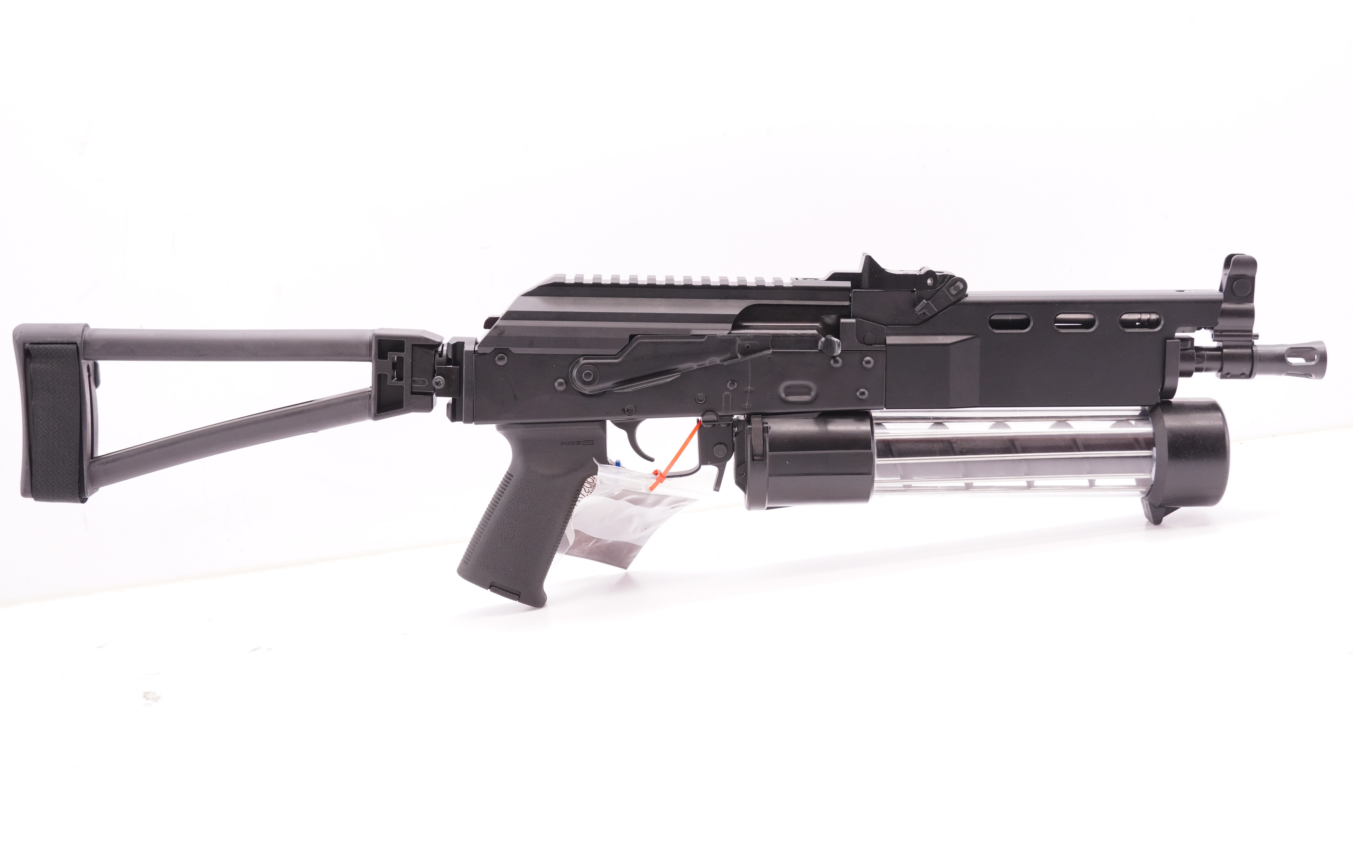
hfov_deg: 37.2
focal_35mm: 55
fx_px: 2010
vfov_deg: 23.7
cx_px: 672
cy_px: 401
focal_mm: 35
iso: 1000
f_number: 5.6
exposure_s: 1/125
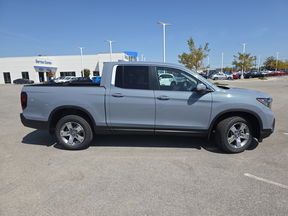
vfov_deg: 58.9
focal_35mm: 23
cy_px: 108
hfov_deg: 73.9
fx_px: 191
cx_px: 144
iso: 80
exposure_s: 1/7944
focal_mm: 6.3
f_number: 1.7
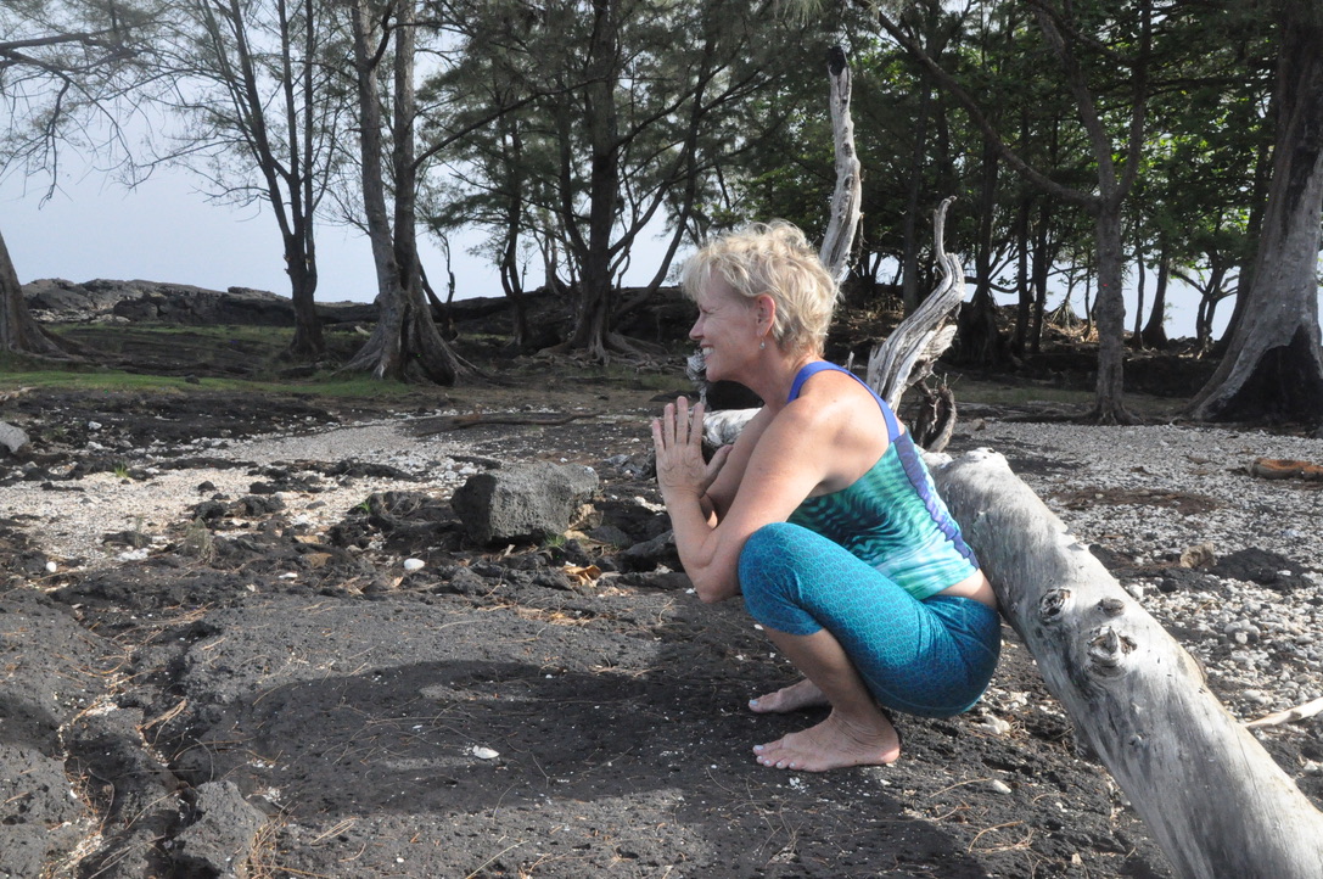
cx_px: 662
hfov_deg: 57.3
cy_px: 440
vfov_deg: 39.9
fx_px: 1211
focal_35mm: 33
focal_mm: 22
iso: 4000
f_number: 18
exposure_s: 1/640
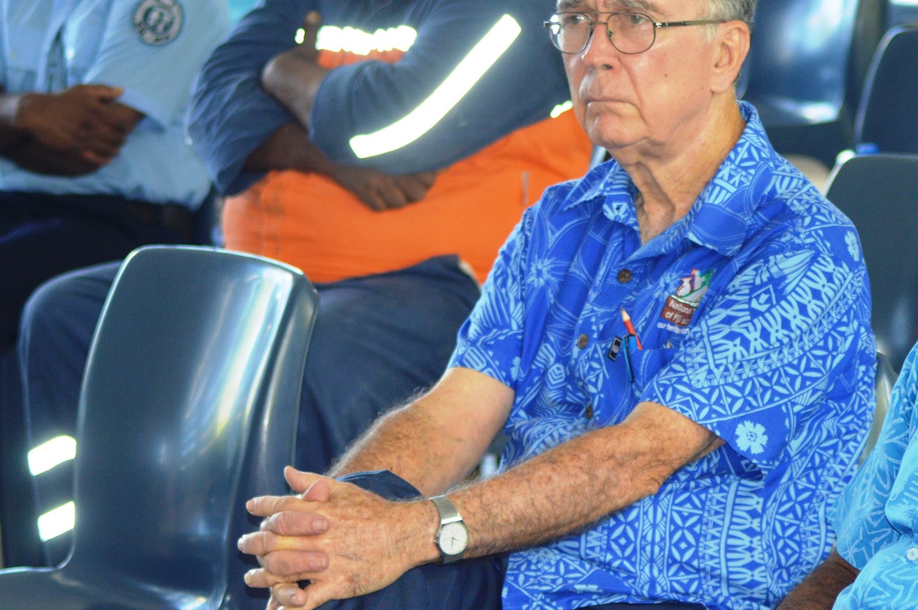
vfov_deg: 6.3
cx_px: 480
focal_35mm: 217
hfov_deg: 9.5
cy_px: 255
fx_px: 5525
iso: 560
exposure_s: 1/60
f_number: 4
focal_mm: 85
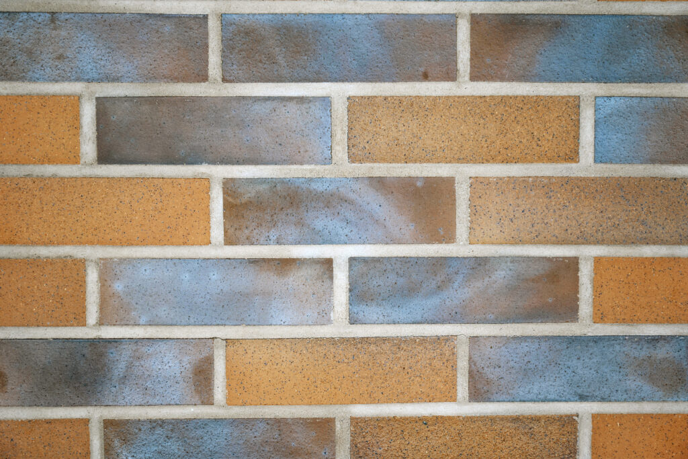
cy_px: 230
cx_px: 344
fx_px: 1185
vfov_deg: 21.9
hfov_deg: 32.4
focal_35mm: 62
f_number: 4.5
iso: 40
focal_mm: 62
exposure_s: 1/160
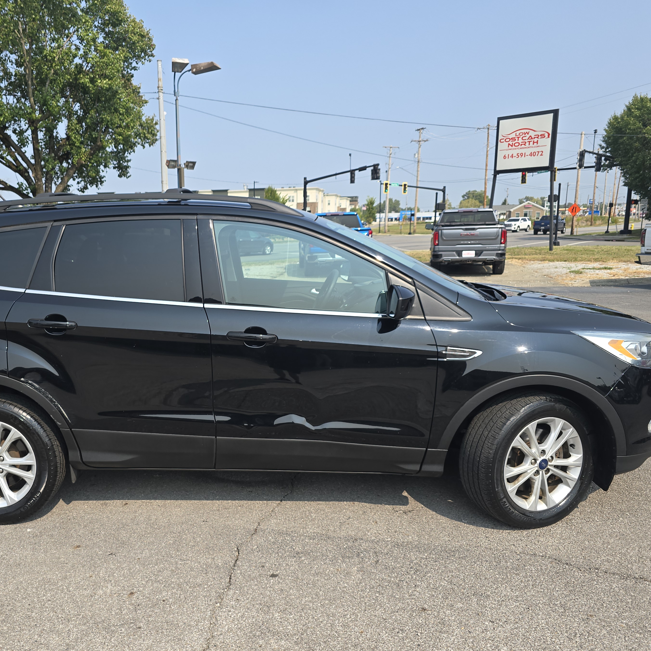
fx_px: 638
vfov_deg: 54.0
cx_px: 243
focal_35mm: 30
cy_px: 352
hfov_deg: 53.4
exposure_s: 1/575
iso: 12
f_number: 1.7
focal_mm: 6.3
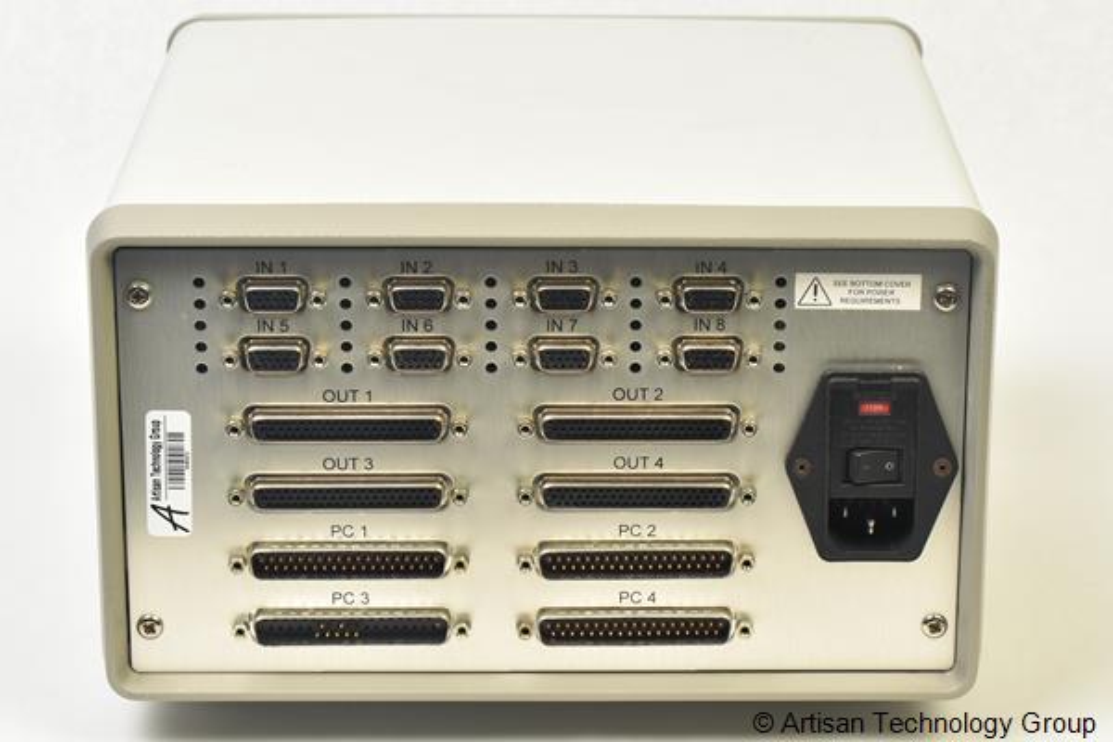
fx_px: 2550
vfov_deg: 16.6
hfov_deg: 24.6
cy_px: 371
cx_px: 556
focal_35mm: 82
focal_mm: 55
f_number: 10
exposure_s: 1/200
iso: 200
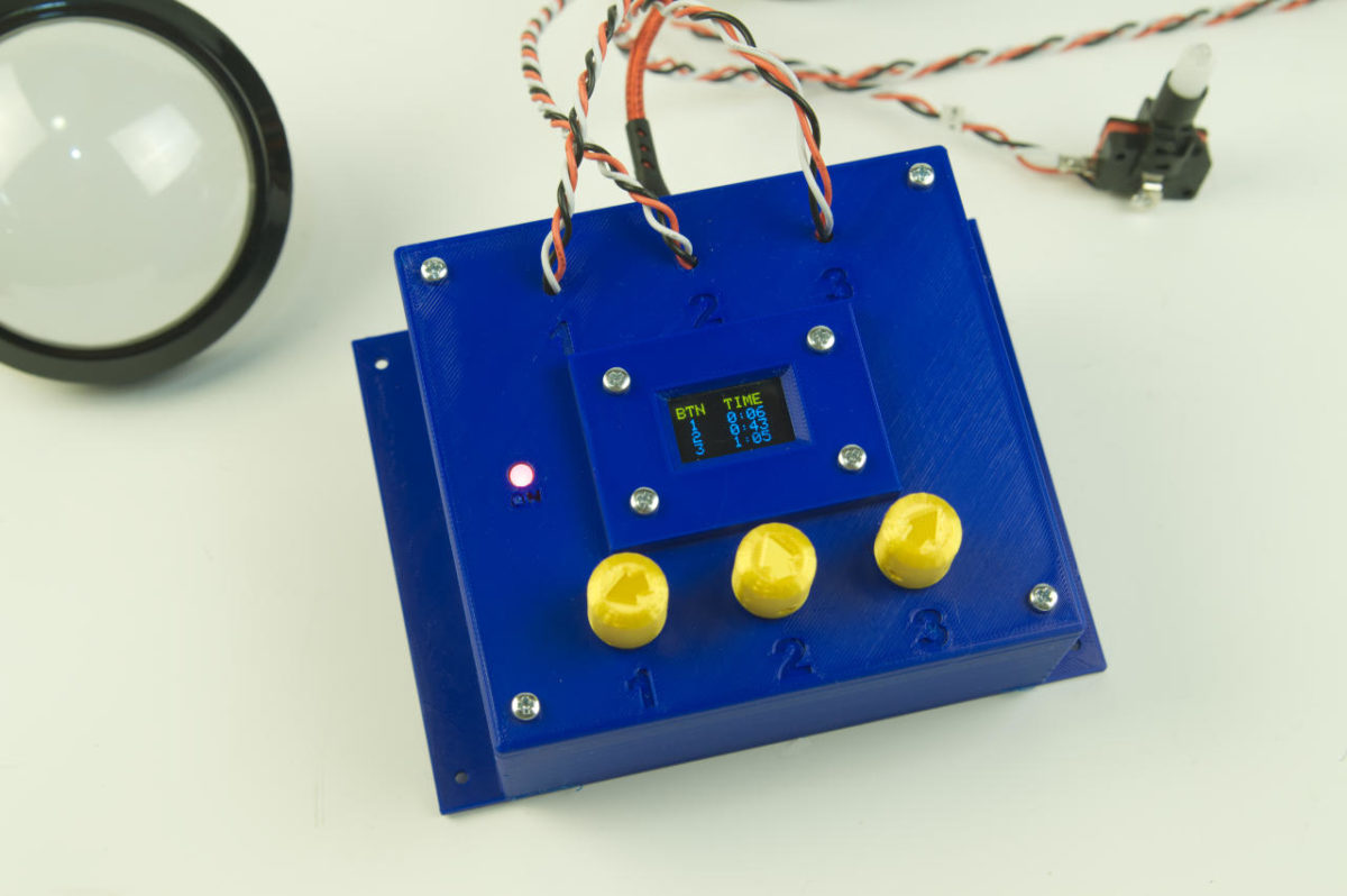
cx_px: 674
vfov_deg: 21.5
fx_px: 2355
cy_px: 448
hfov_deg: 31.9
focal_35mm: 63
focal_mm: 42
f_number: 6.3
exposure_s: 1/30
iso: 200
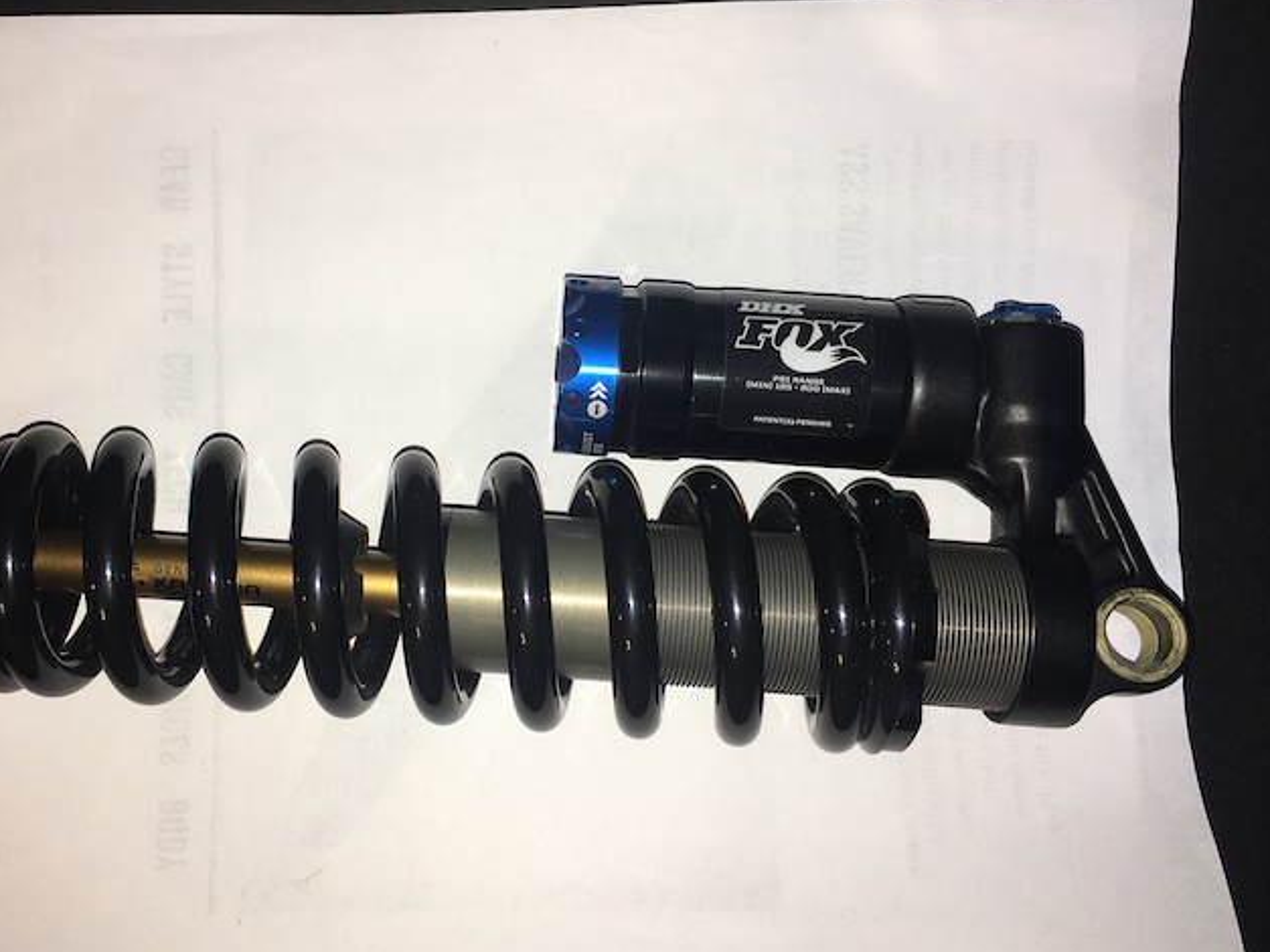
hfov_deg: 49.8
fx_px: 1357
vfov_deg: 38.7
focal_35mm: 37
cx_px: 500
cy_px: 466
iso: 25
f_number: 2.2
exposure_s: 1/70
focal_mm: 4.15
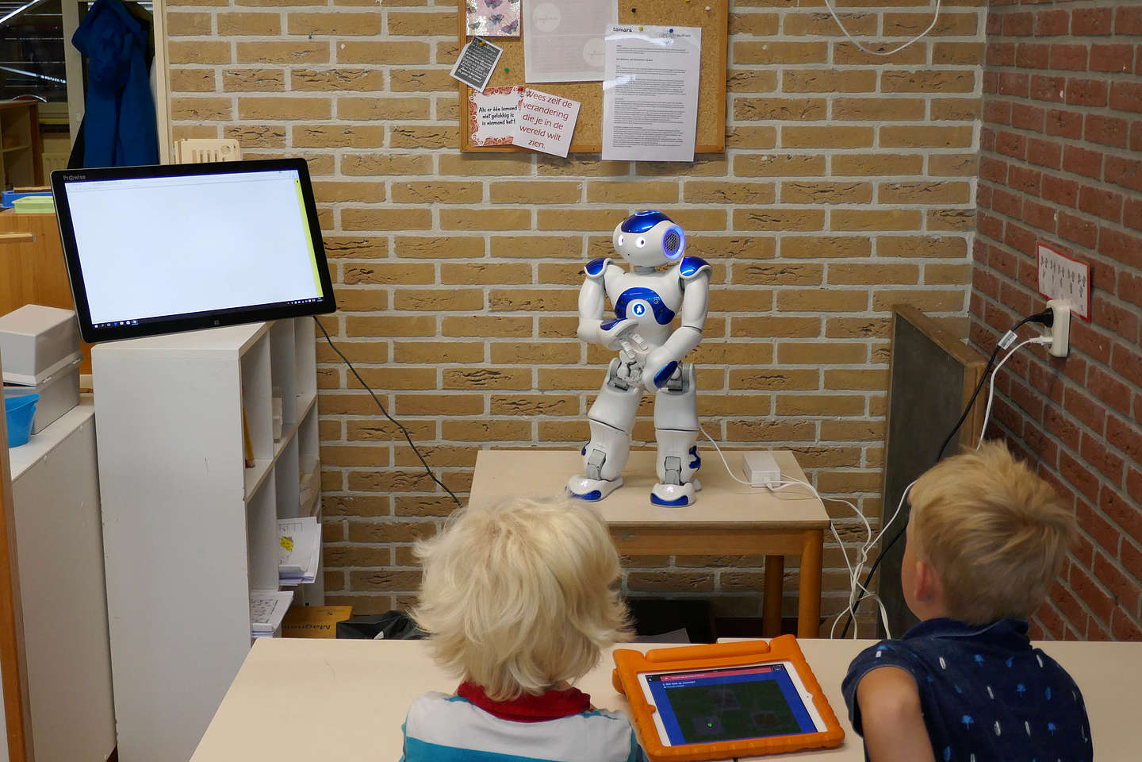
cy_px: 381
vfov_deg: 29.2
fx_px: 1459
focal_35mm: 46
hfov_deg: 42.7
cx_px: 571
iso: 1000
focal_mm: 16.9
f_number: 4
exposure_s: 1/80
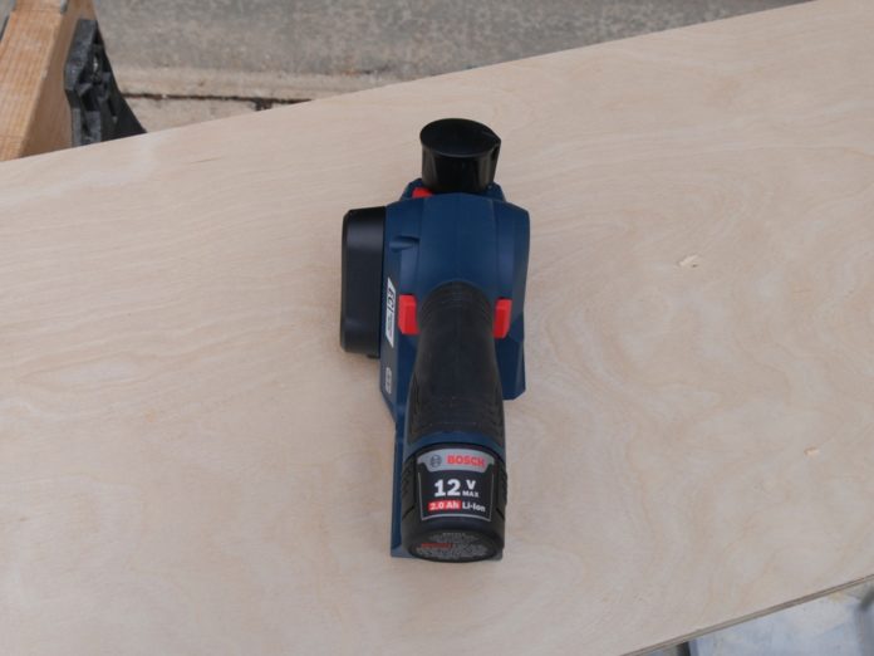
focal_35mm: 42
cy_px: 328
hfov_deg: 44.8
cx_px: 437
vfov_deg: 34.3
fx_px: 1060
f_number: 8
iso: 200
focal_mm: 21
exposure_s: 1/400
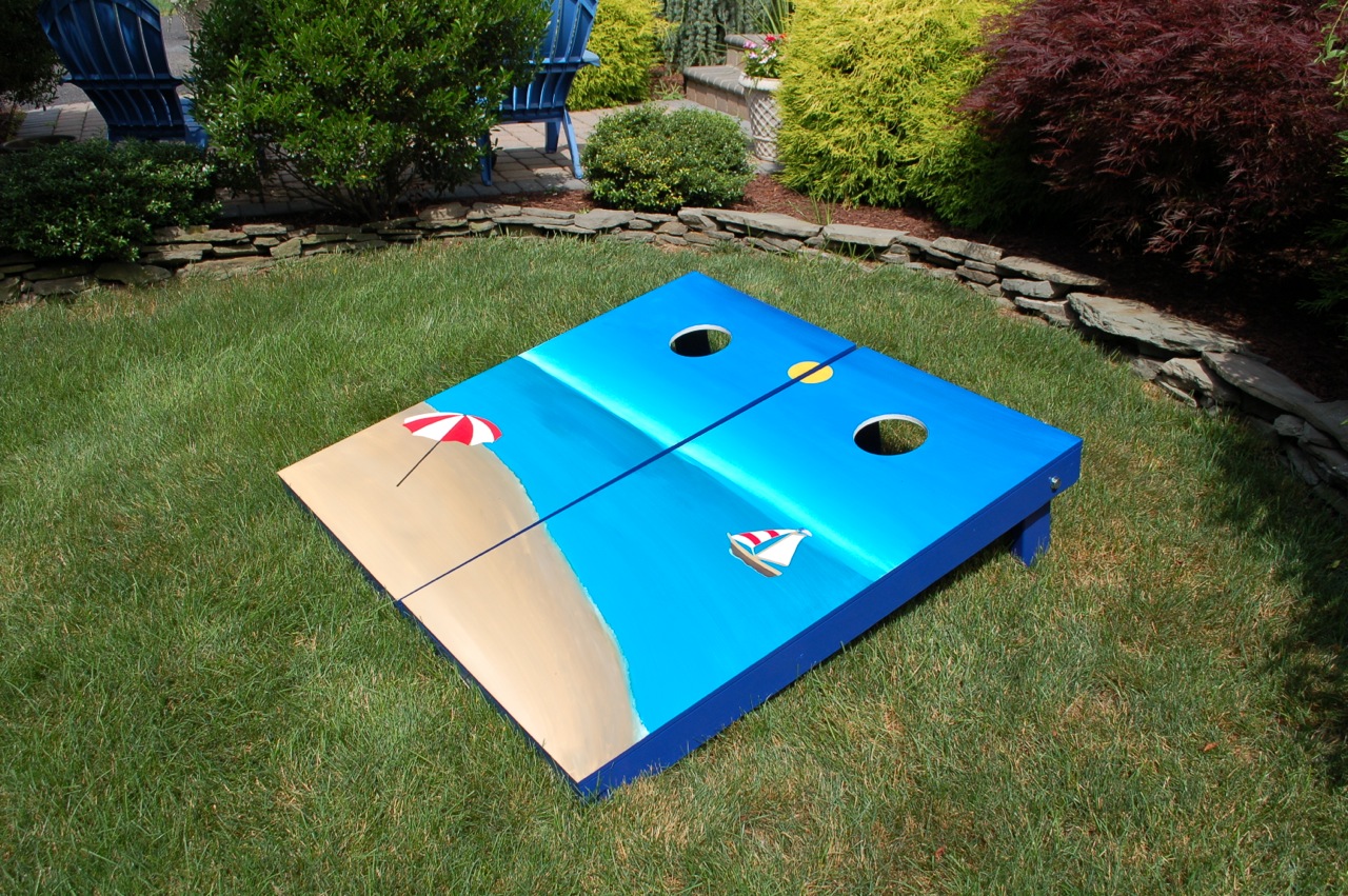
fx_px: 1235
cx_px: 674
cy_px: 448
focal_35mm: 33
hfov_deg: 57.3
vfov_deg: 39.9
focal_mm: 22
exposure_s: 1/320
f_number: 9
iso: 200
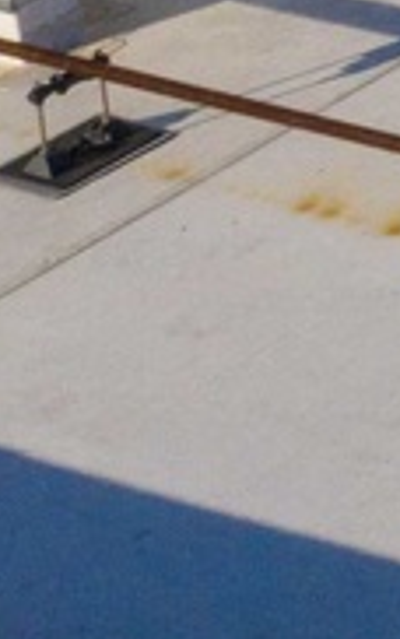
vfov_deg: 7.6
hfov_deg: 4.0
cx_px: 2579
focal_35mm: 251
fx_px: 4371
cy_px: -1095
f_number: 7.1
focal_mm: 10.3
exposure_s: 1/800
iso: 100
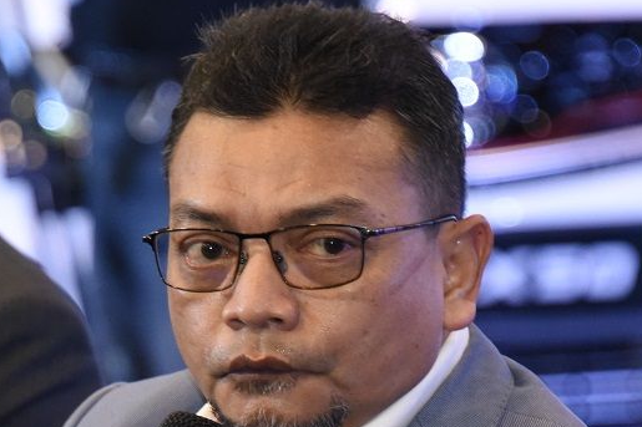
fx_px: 5366
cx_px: 358
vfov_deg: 4.6
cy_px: 242
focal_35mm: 301
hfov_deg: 6.8
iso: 5000
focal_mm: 250
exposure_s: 1/80
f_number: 5.6
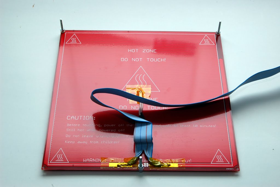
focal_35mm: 63
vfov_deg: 21.5
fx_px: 490
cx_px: 140
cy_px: 94
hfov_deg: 31.9
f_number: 16
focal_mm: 42
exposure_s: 1/60
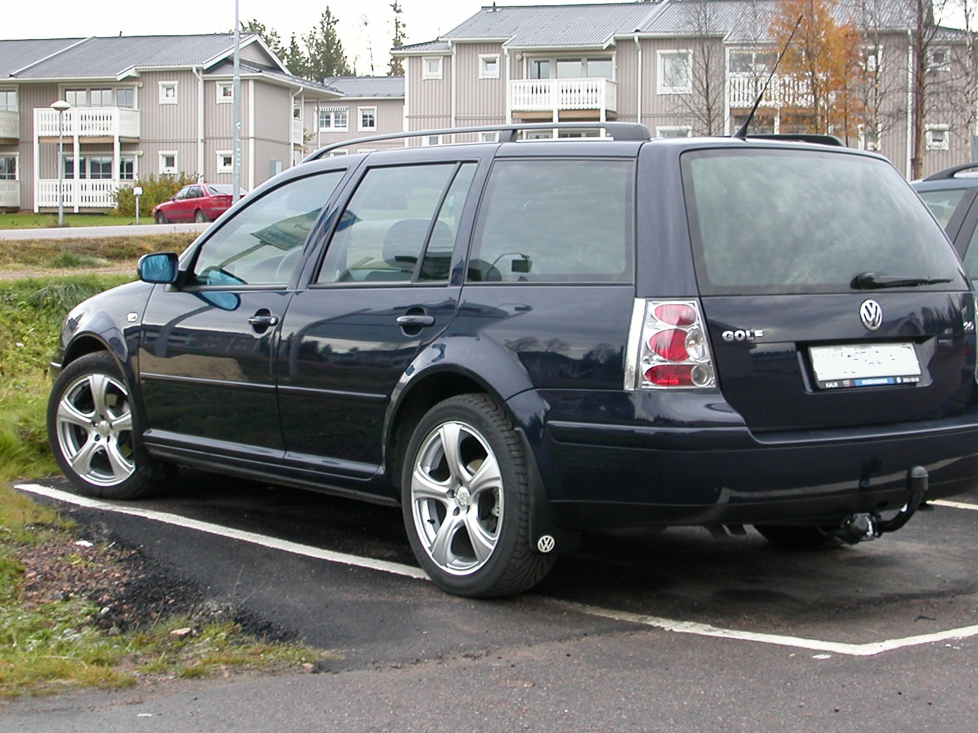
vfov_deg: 23.7
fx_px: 1752
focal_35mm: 62
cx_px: 503
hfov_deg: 31.2
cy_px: 360
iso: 100
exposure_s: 1/36.9
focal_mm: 8.9
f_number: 3.4
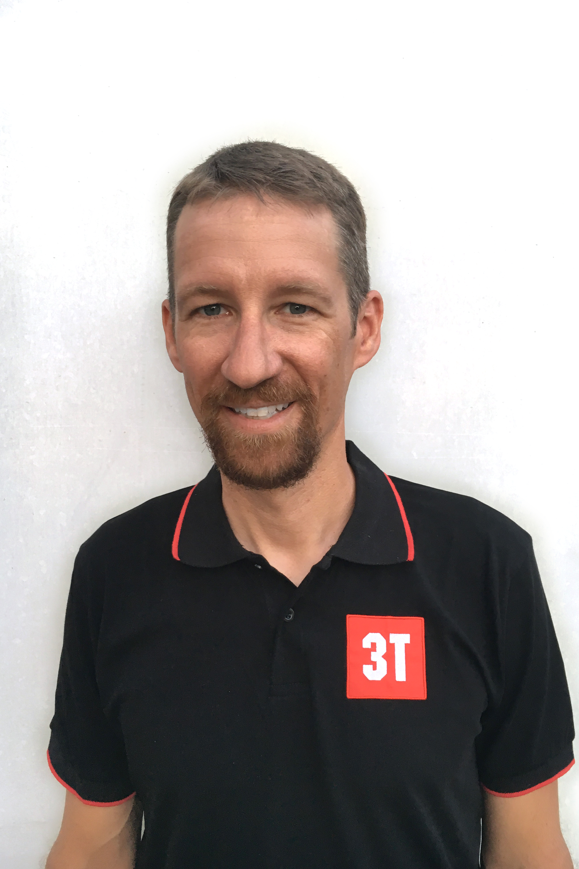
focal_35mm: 31
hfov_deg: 42.3
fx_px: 748
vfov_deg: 60.3
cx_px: 301
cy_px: 439
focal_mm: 4.15
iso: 32
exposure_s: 1/30
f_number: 2.2
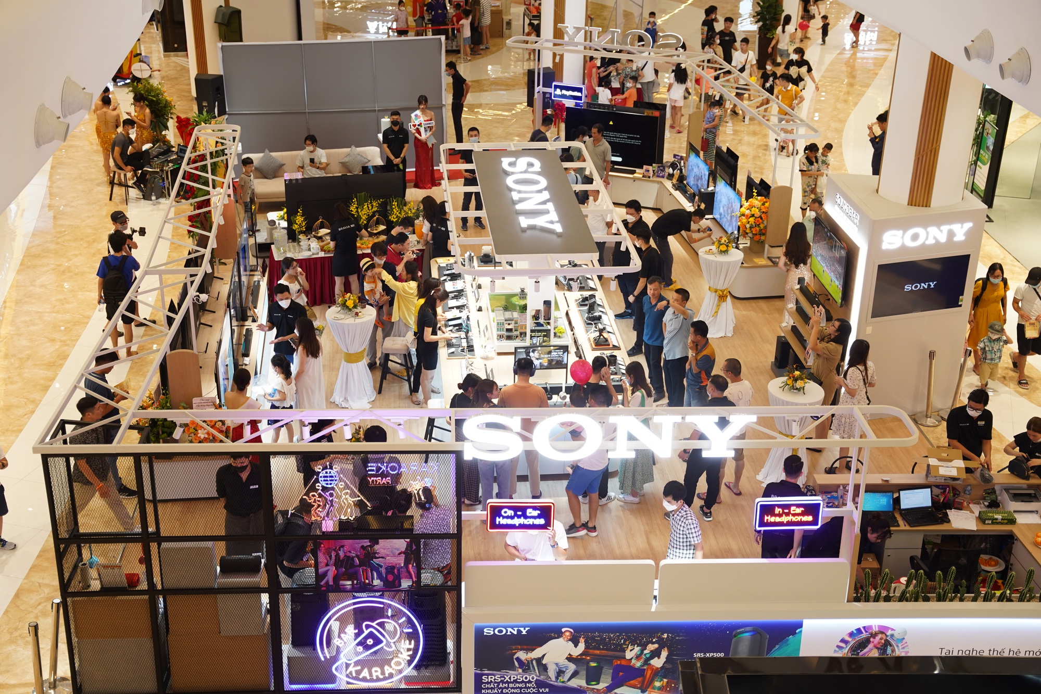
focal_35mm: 46
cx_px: 520
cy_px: 347
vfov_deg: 29.4
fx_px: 1321
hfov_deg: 43.0
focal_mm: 45.7
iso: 640
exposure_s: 1/160
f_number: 2.8
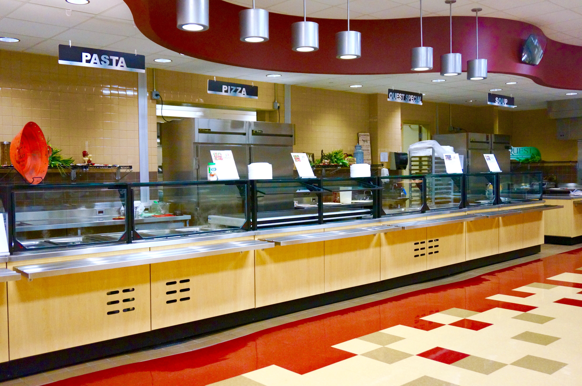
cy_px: 193
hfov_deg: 53.2
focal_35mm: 36
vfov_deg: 36.8
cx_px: 291
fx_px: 581
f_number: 4.5
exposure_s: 1/160
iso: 2000
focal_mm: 24
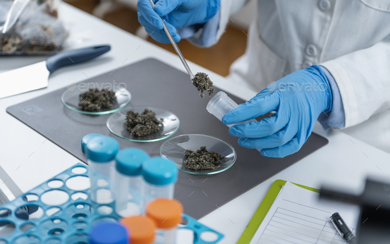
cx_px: 195
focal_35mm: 72
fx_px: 765
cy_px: 118
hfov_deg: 28.6
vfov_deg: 18.1
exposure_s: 1/160
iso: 64
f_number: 3.2
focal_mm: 70
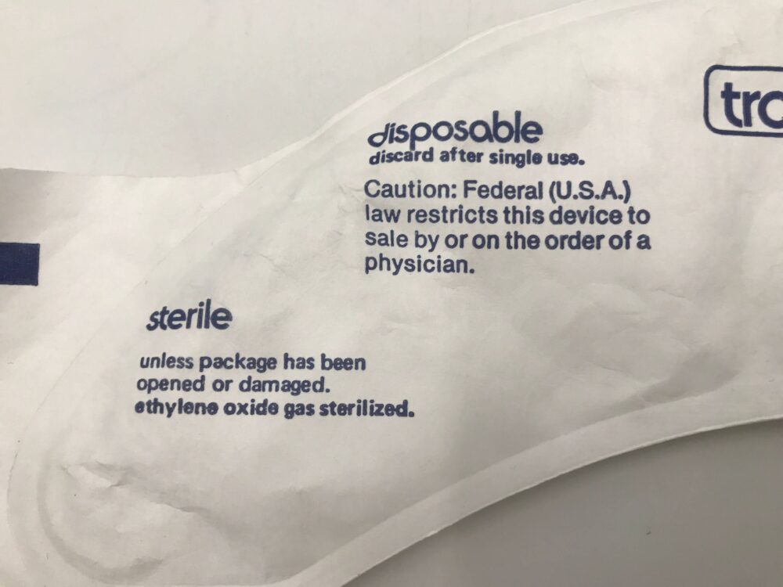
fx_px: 633
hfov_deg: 63.4
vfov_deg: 49.7
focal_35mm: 28
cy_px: 294
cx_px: 392
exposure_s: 1/40
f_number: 1.8
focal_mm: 3.99
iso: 20
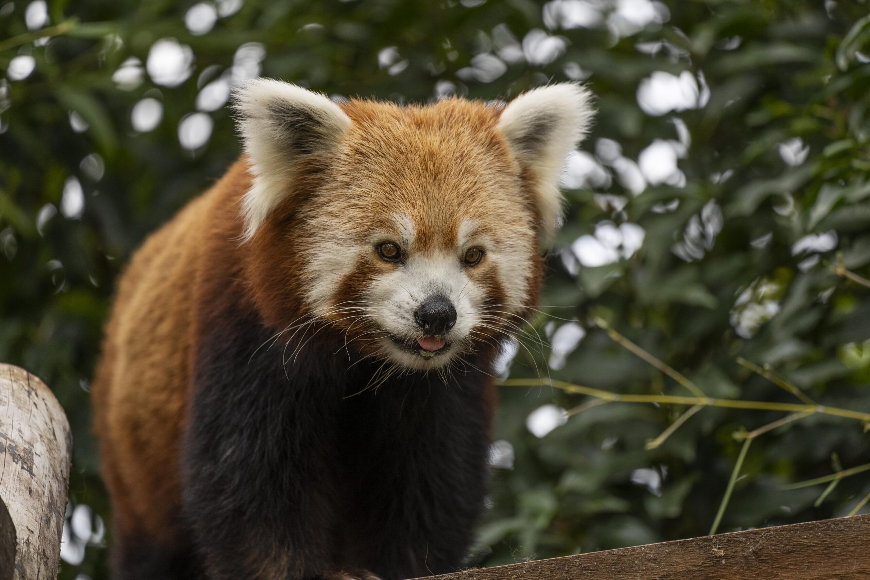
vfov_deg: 3.4
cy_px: 290
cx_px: 435
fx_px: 9666
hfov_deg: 5.2
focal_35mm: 400
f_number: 5.6
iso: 640
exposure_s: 1/640
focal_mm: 400
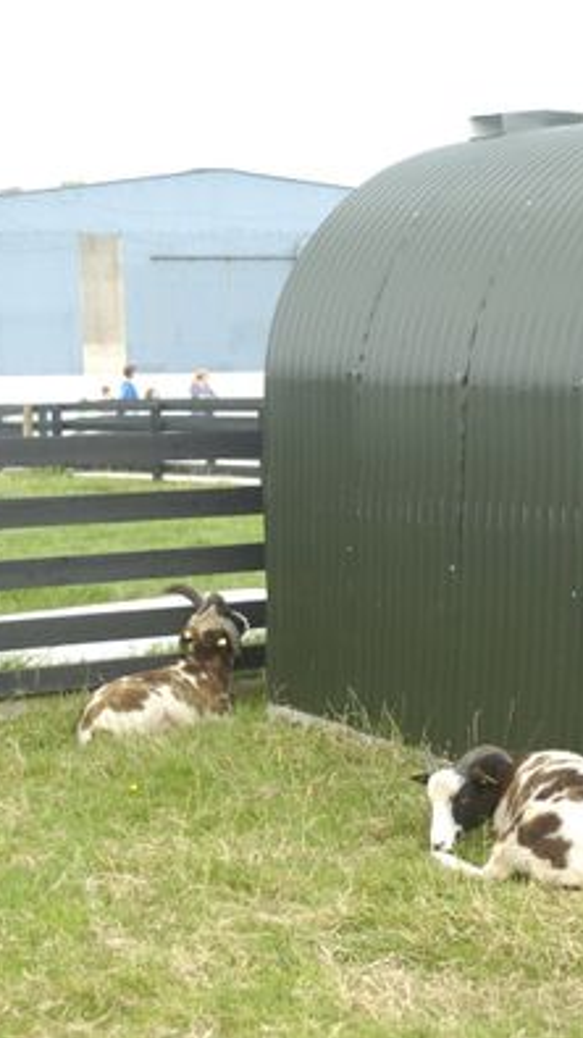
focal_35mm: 81
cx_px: 643
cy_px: 519
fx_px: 2227
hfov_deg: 14.6
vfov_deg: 26.2
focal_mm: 34
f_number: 7.1
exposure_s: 1/200
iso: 320
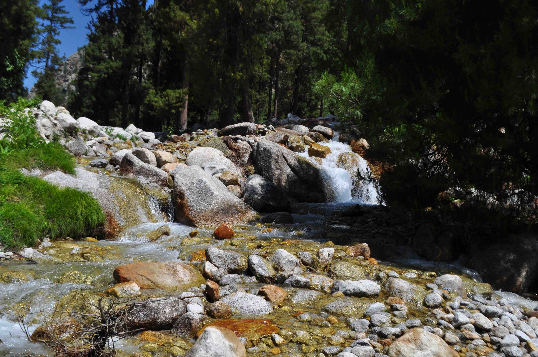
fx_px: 537
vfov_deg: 36.8
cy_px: 178
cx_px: 269
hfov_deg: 53.2
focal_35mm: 36
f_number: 11
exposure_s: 1/400
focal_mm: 24
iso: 200
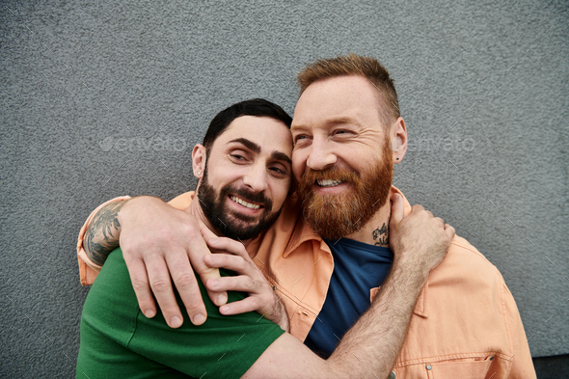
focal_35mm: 32
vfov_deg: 41.1
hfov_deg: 58.7
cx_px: 284
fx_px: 506
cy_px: 190
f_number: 4.5
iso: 100
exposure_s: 1/320
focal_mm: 32
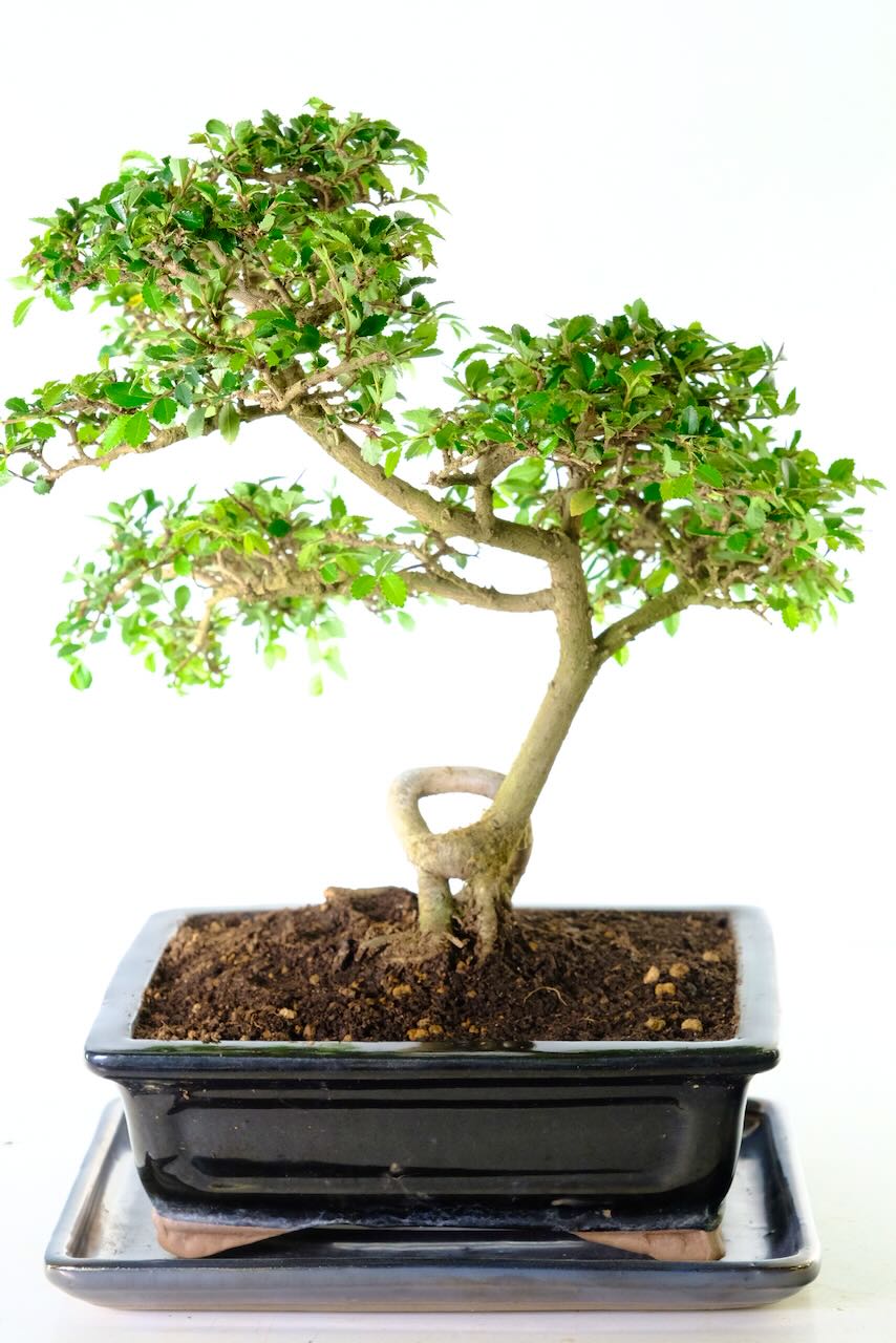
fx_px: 3171
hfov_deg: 16.1
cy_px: 672
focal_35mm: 85
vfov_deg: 23.9
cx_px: 448
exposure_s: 1/30
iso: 1600
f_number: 8
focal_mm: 56.5
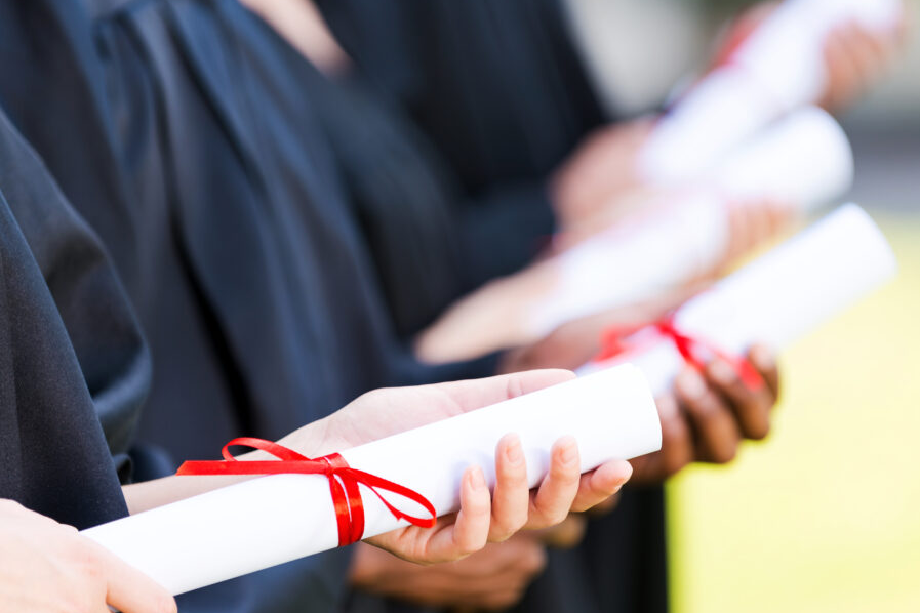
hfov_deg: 9.5
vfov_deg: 6.3
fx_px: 5545
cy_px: 320
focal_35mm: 217
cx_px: 459
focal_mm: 190
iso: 100
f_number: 4.5
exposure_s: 1/160
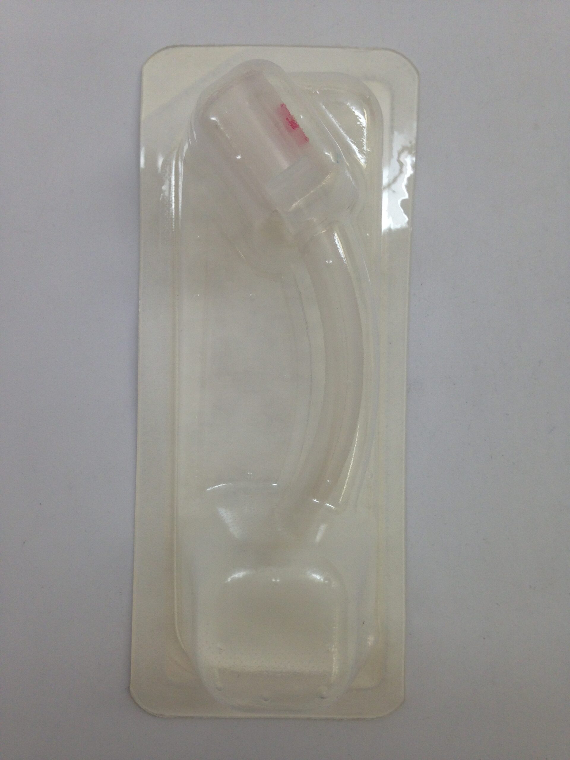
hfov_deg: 42.9
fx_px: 725
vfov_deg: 55.4
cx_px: 285
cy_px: 380
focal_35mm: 33
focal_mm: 4.12
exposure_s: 1/120
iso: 64
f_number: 2.4
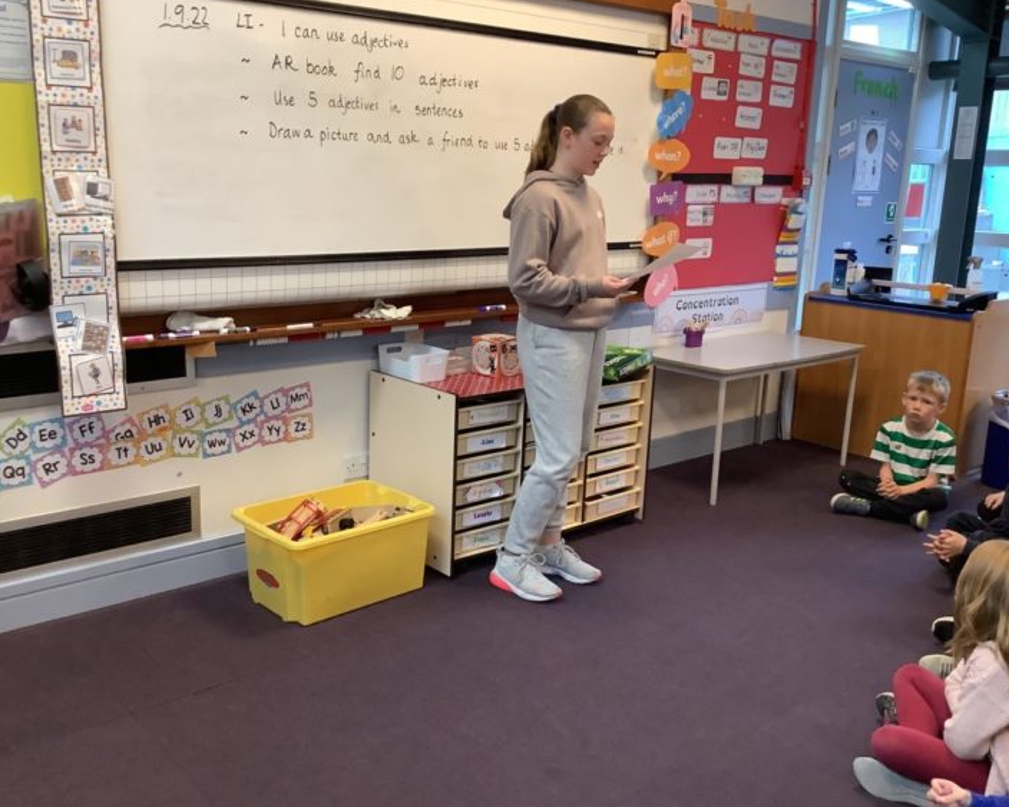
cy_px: 406
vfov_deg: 44.5
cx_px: 473
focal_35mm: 33
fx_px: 985
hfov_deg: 54.2
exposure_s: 1/60
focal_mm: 3.3
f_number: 2.4
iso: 250
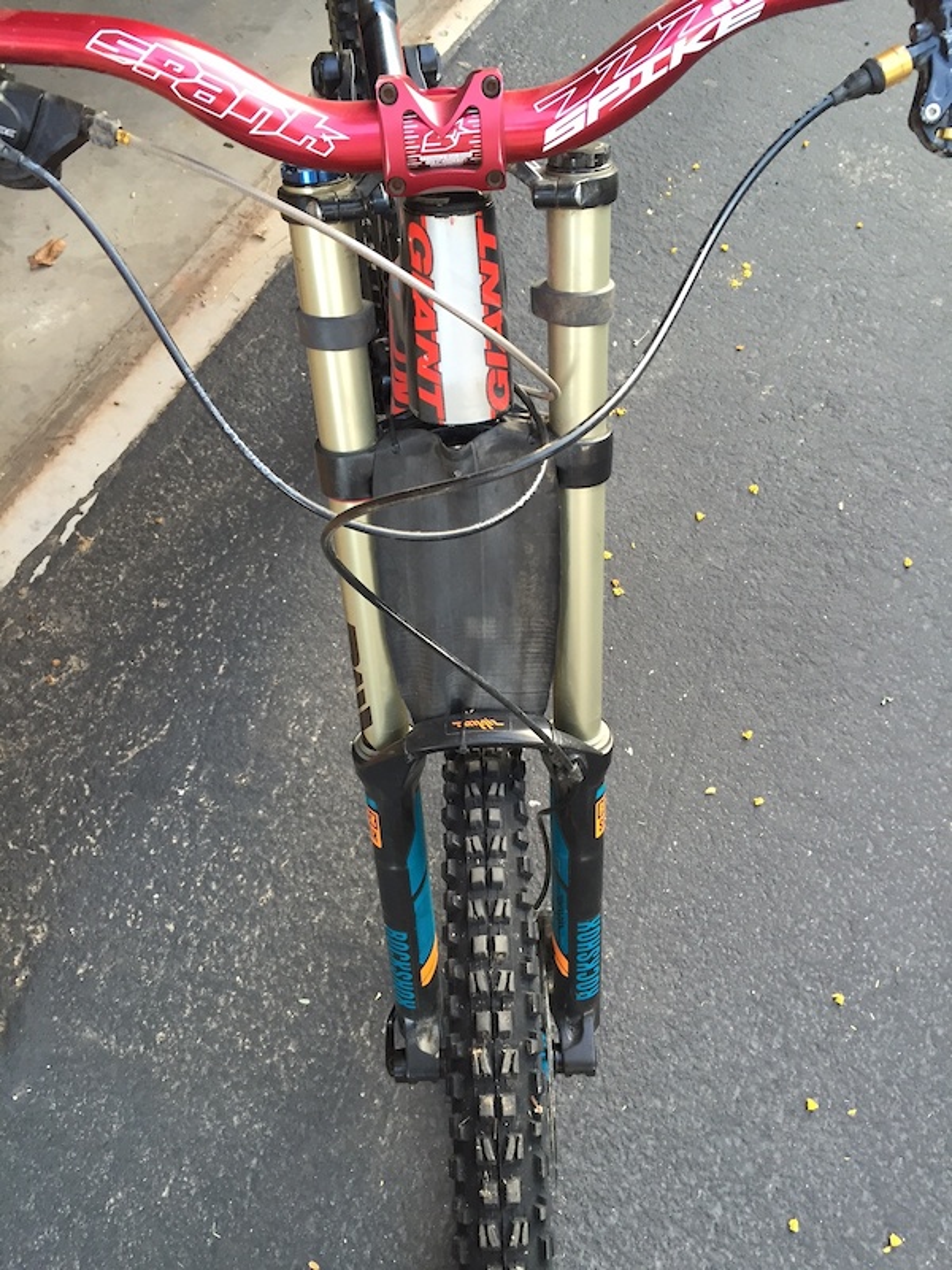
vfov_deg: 61.7
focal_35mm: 29
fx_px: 1063
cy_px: 635
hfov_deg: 48.2
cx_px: 476
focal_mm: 4.15
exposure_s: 1/30
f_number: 2.2
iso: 80
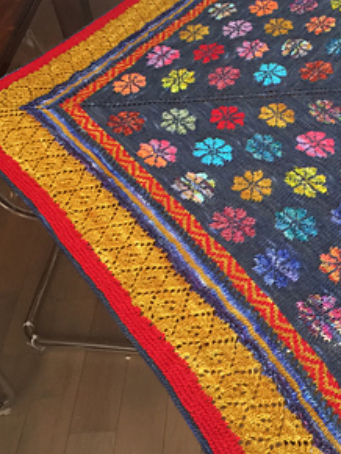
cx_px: 265
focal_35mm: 50
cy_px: 236
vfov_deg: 38.2
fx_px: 656
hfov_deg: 28.6
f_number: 2.2
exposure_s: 1/15
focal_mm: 4.15
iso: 100
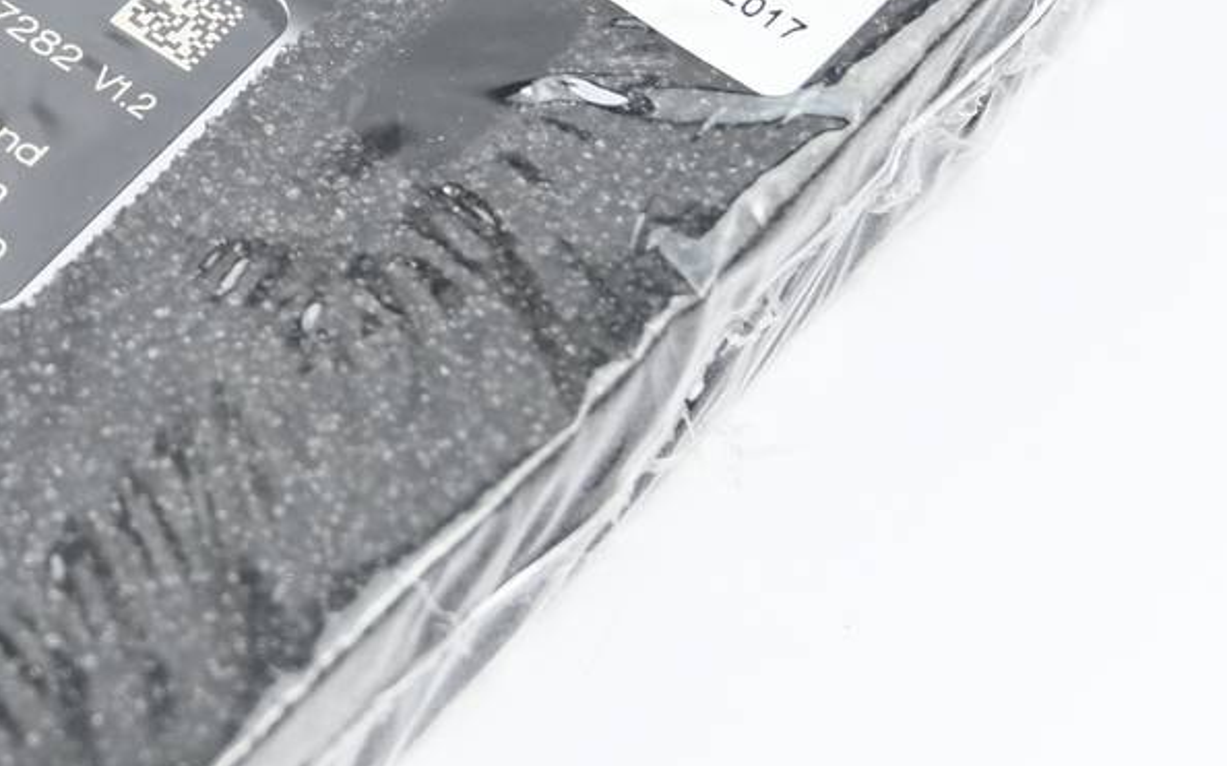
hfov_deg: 11.4
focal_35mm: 181
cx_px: -99
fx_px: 6044
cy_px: 246
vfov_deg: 7.3
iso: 140
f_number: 5
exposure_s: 1/50
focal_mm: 32.5
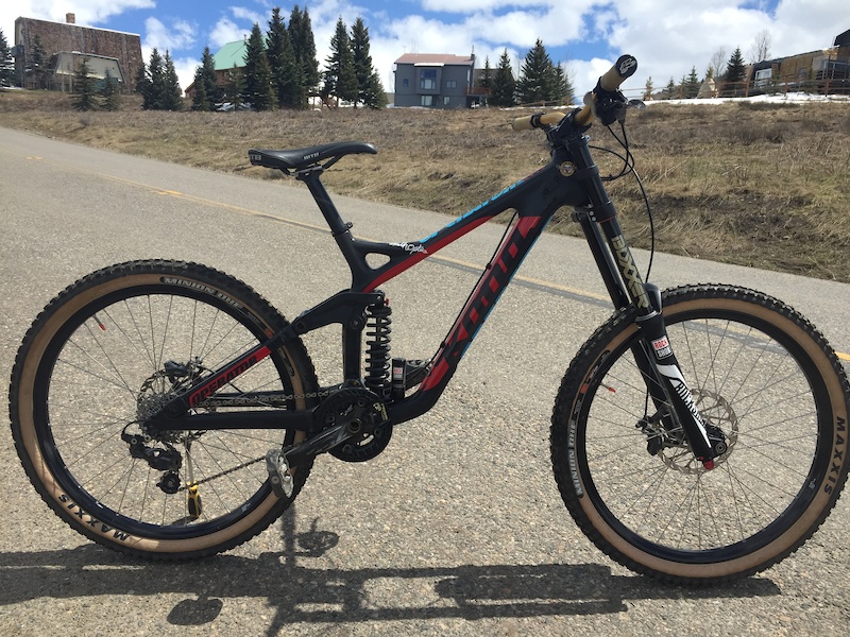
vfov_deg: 48.2
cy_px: 318
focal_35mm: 29
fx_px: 712
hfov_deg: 61.7
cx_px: 425
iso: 32
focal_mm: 4.15
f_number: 2.2
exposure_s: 1/2083
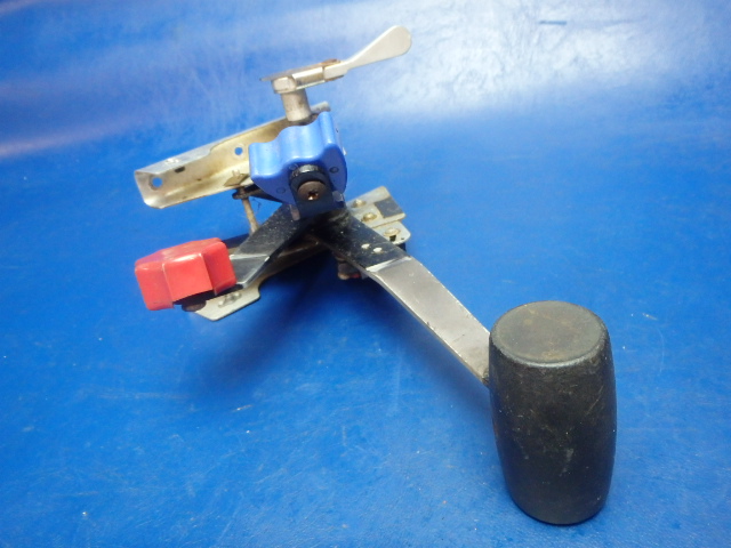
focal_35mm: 28
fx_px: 591
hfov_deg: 63.4
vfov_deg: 49.7
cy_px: 274
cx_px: 366
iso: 800
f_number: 3.9
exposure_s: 1/30
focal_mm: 5
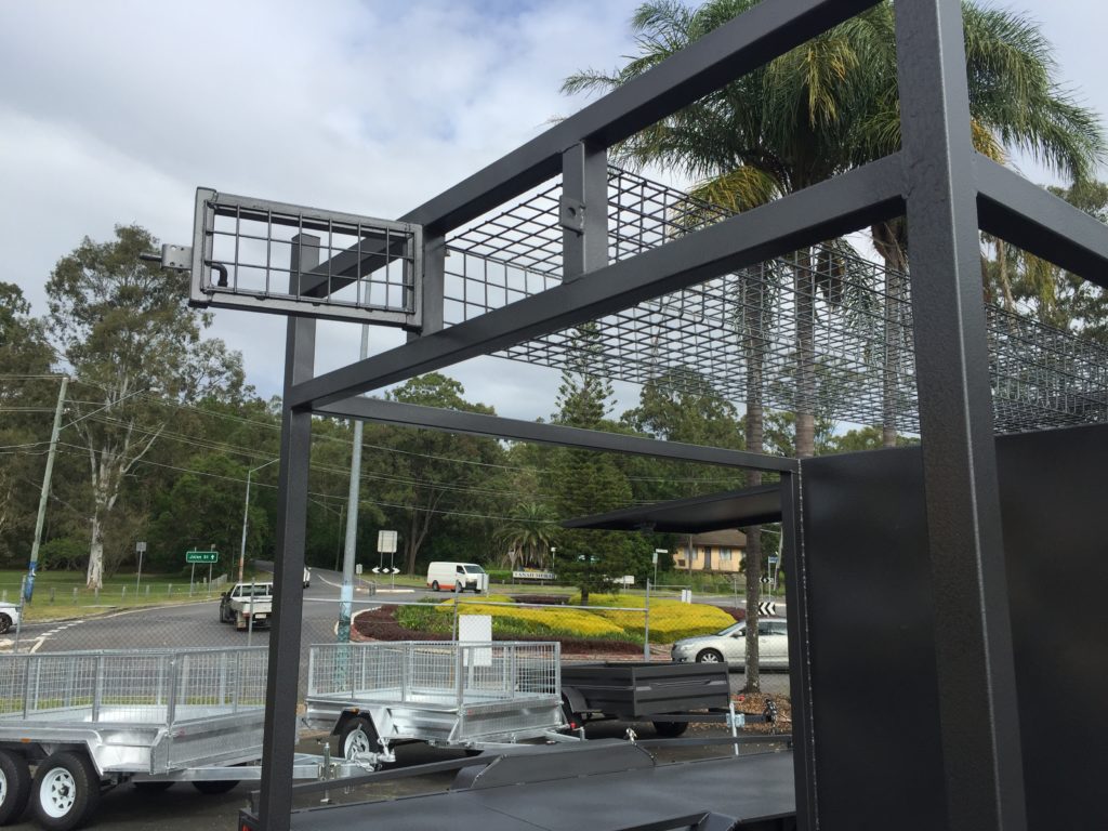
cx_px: 554
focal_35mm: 29
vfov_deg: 48.2
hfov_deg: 61.7
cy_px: 416
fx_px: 928
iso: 32
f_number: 2.2
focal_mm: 4.15
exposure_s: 1/2198
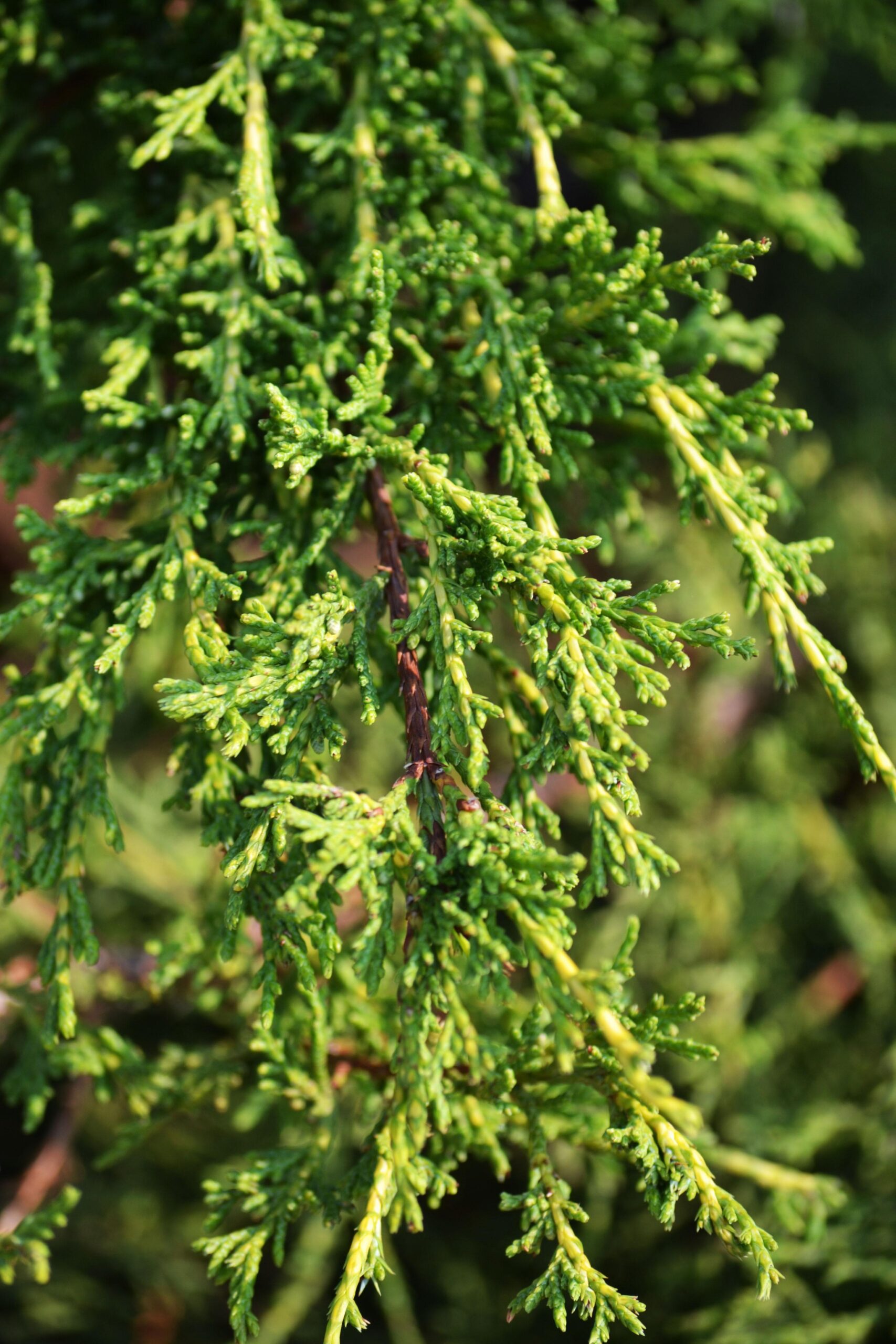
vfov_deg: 11.2
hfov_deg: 7.5
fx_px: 6831
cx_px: 448
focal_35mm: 183
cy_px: 672
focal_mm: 122
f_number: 6.3
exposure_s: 1/160
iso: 100
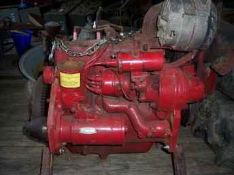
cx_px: 117
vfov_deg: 41.8
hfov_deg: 54.0
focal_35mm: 34
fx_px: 230
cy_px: 88
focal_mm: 5.6
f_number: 2.7
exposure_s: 1/60
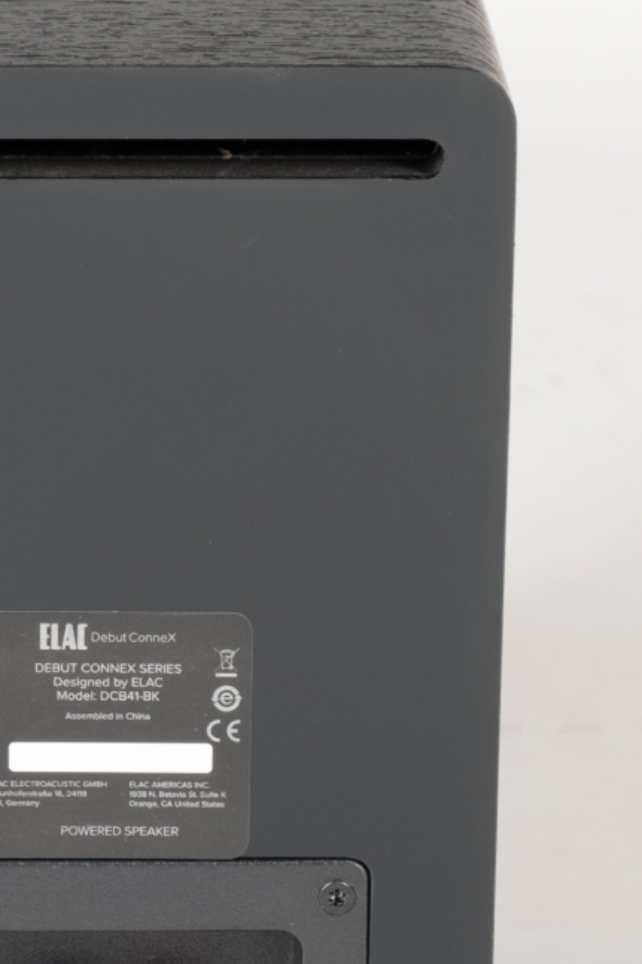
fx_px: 4068
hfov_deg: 9.0
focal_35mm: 152
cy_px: 581
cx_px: 118
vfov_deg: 13.5
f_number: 8
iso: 200
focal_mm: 42.5
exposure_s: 1/125
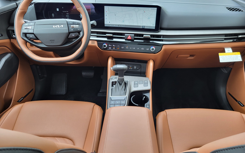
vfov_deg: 44.5
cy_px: 81
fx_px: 187
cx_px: 124
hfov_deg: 66.5
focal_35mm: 28
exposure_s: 1/120
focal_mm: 5.4
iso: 64
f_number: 1.8
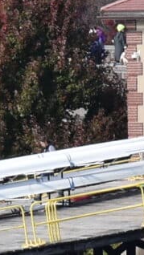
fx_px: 13094
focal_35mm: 1930
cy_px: 436
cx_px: -422
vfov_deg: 1.1
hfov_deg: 0.6
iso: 320
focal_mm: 130
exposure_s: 1/500
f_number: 8
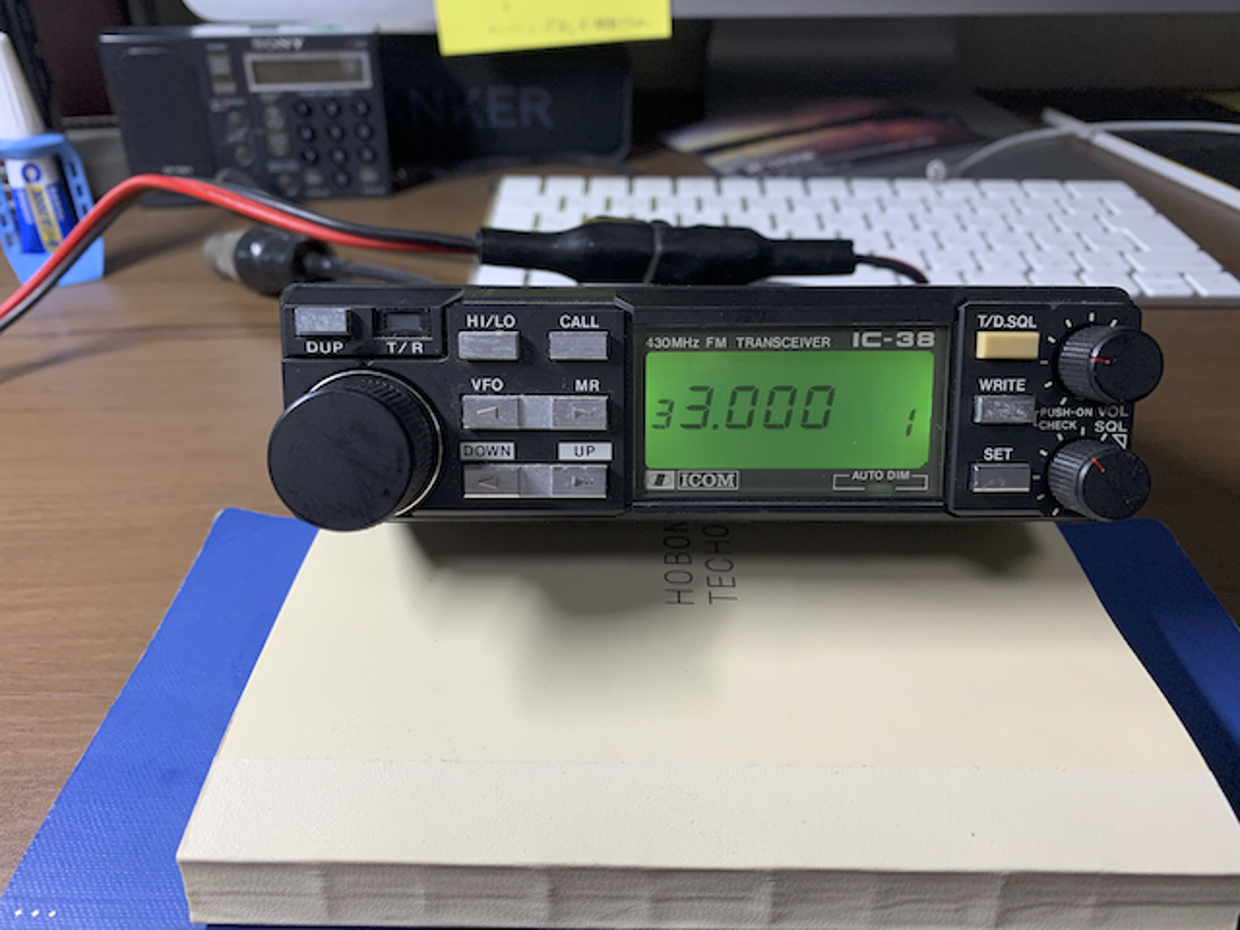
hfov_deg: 67.3
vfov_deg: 53.1
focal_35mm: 26
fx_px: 931
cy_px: 465
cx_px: 620
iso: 100
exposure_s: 1/112
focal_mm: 4.25
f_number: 1.8
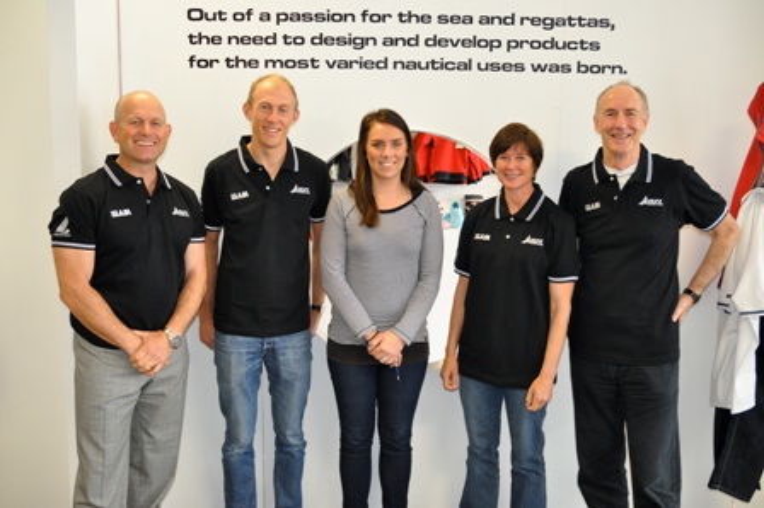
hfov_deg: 57.3
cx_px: 382
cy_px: 254
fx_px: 700
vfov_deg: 39.9
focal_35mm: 33
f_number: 3.5
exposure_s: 1/60
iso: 800
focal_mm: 22
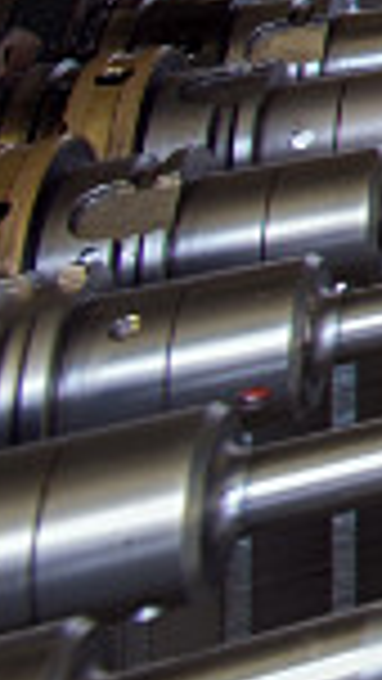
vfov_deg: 17.7
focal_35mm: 97
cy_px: -547
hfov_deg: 5.4
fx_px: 1746
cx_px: 2211
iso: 50
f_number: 9
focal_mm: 14
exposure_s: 2
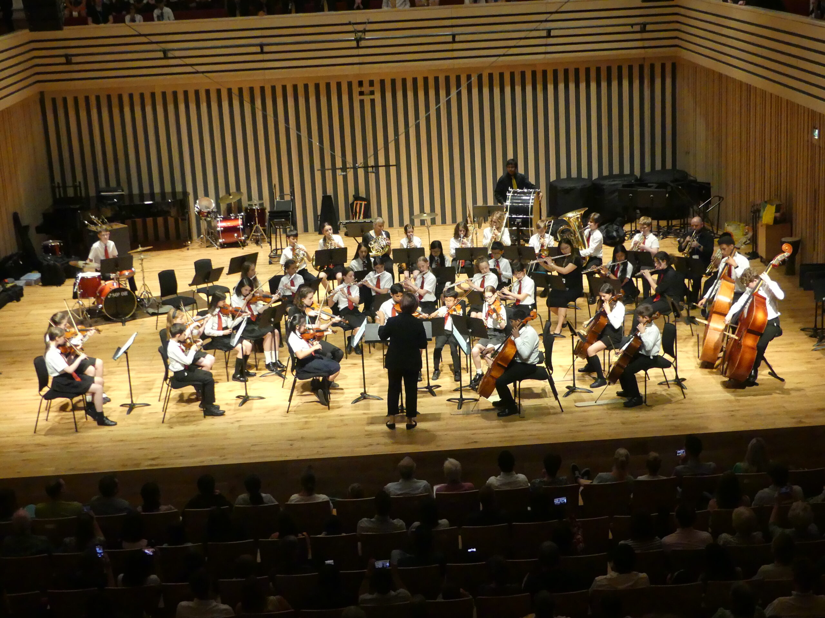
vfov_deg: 24.8
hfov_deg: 32.7
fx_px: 1406
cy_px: 309
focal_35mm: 59
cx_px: 412
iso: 1600
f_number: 3.2
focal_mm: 10.5
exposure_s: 1/250
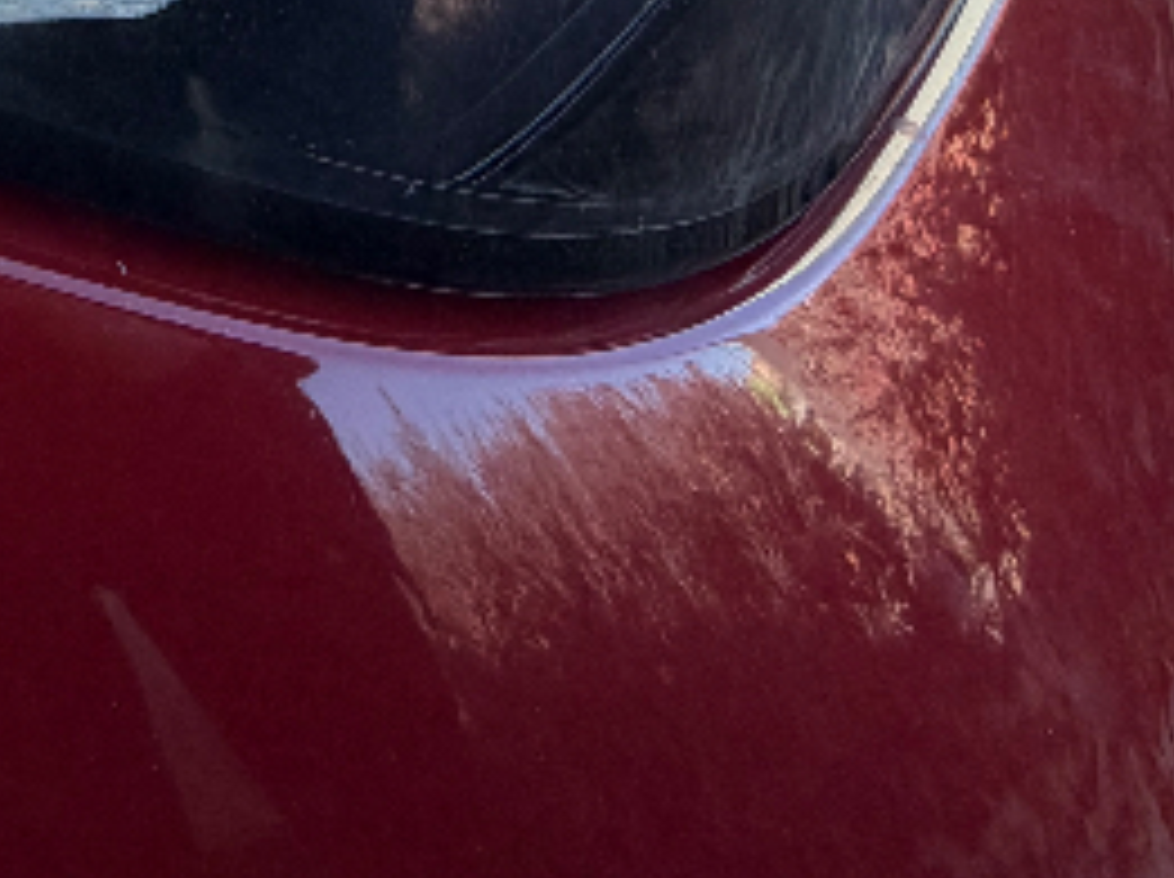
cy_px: -585
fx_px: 1863
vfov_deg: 20.7
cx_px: -58
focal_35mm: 55
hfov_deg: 31.7
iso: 50
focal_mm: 2.22
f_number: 2.2
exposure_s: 1/502
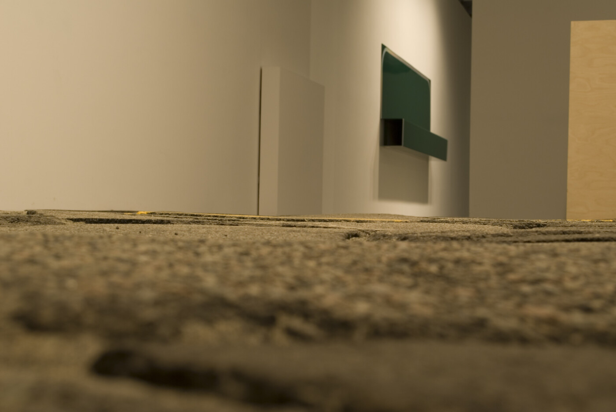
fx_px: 1028
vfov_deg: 22.7
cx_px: 308
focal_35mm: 60
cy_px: 206
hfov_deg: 33.4
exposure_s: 1.3
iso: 100
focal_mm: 40
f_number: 8
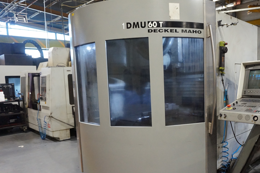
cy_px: 107
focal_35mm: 33
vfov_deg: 39.7
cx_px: 168
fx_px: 238
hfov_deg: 56.3
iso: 2500
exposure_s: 1/160
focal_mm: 16
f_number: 3.5
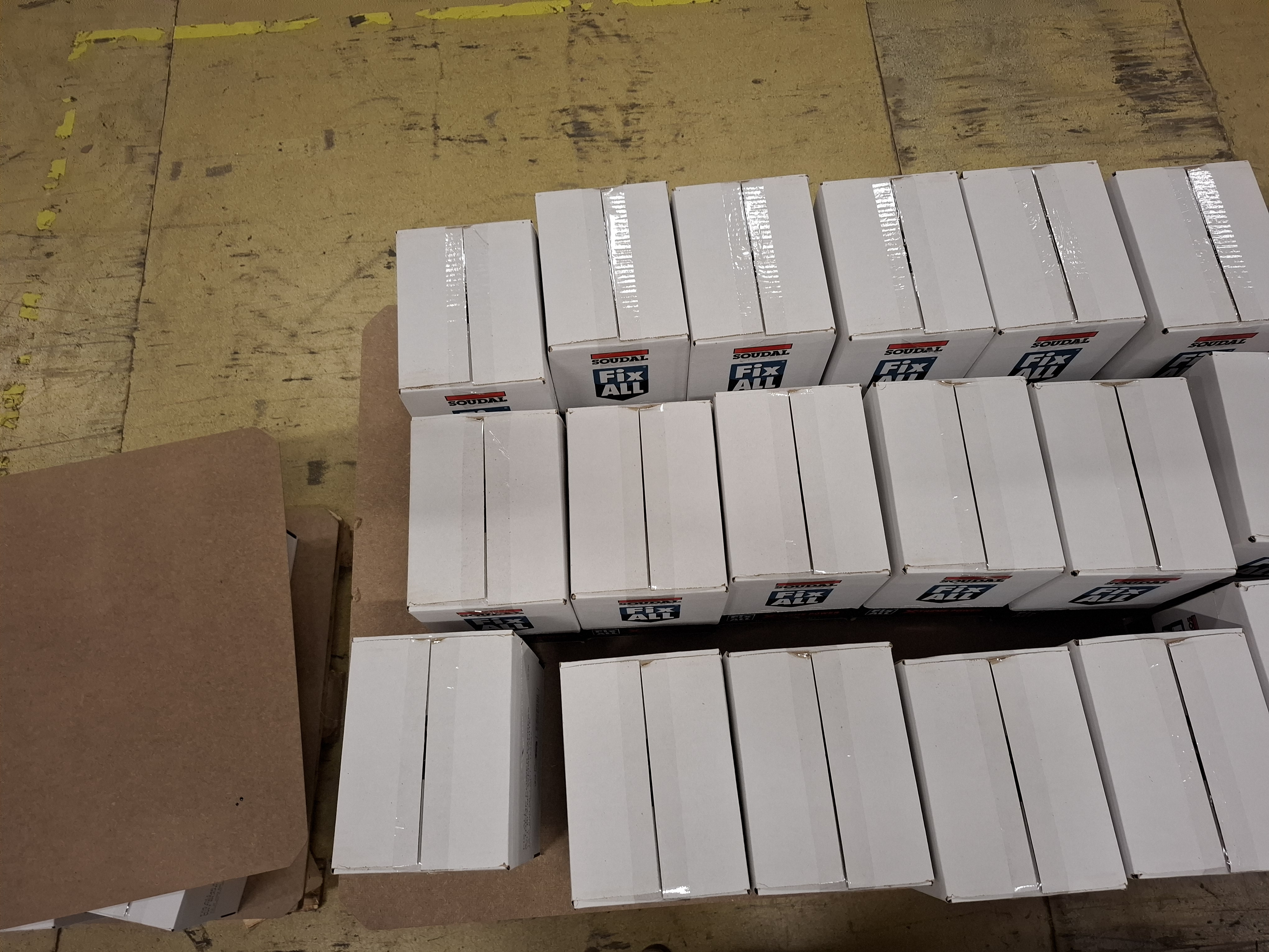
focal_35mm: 23
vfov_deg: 58.9
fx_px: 843
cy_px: 476
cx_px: 634
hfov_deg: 73.9
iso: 320
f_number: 1.8
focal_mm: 5.54
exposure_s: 1/100
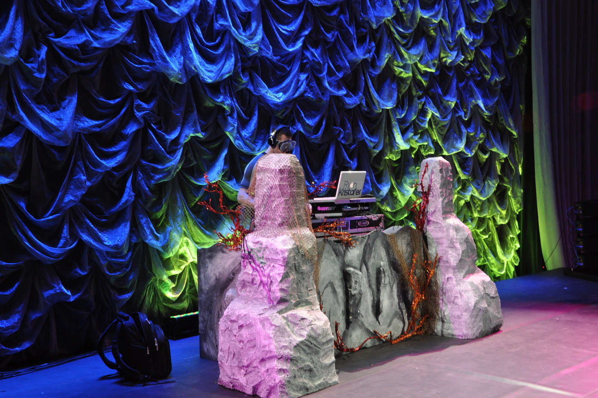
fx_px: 747
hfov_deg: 43.6
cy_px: 199
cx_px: 299
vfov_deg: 29.8
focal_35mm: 45
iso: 500
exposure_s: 1/10
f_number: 11
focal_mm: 30
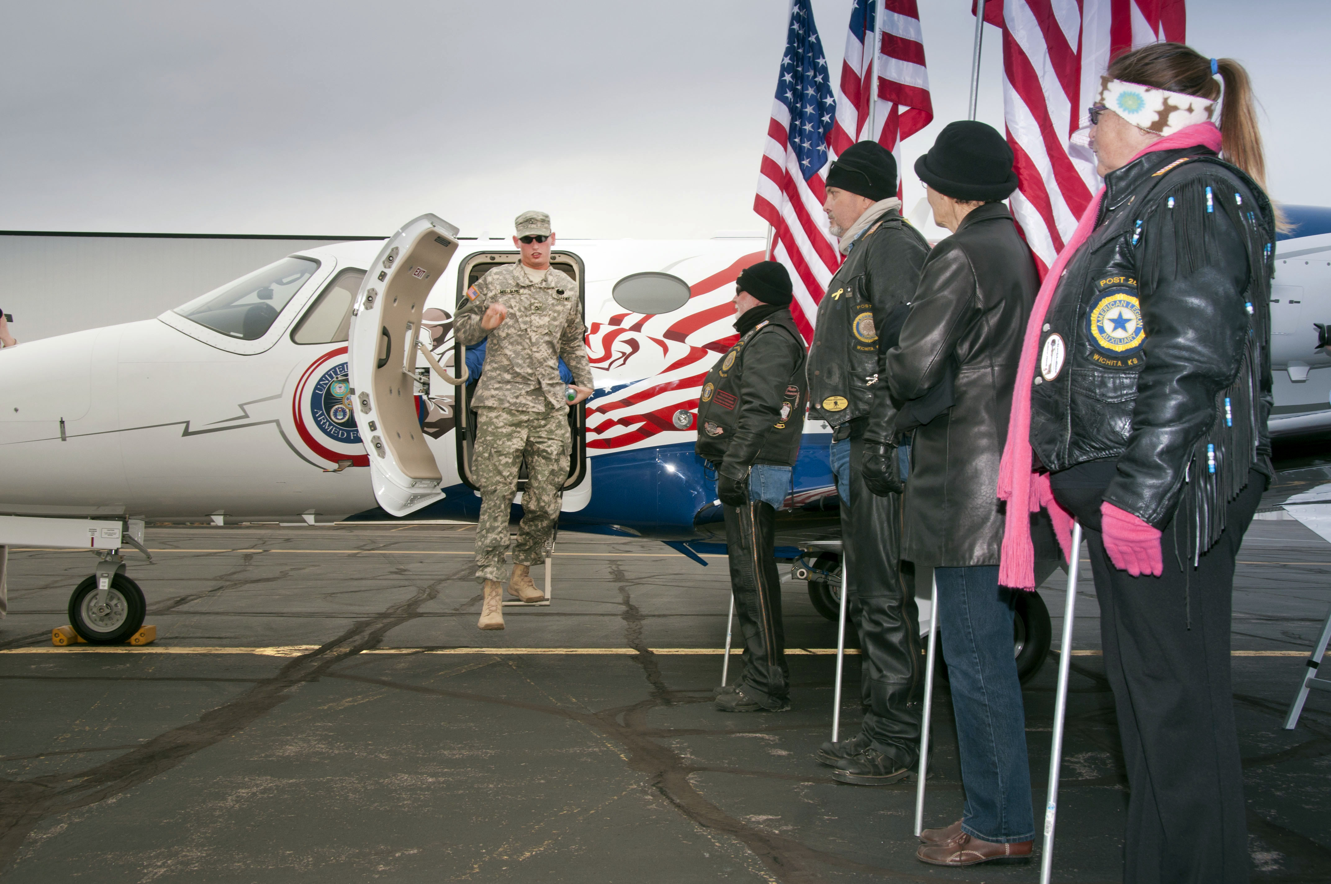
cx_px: 666
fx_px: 1440
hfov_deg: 49.6
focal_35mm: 39
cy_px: 442
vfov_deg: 34.1
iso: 400
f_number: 9
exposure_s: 1/125
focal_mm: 26
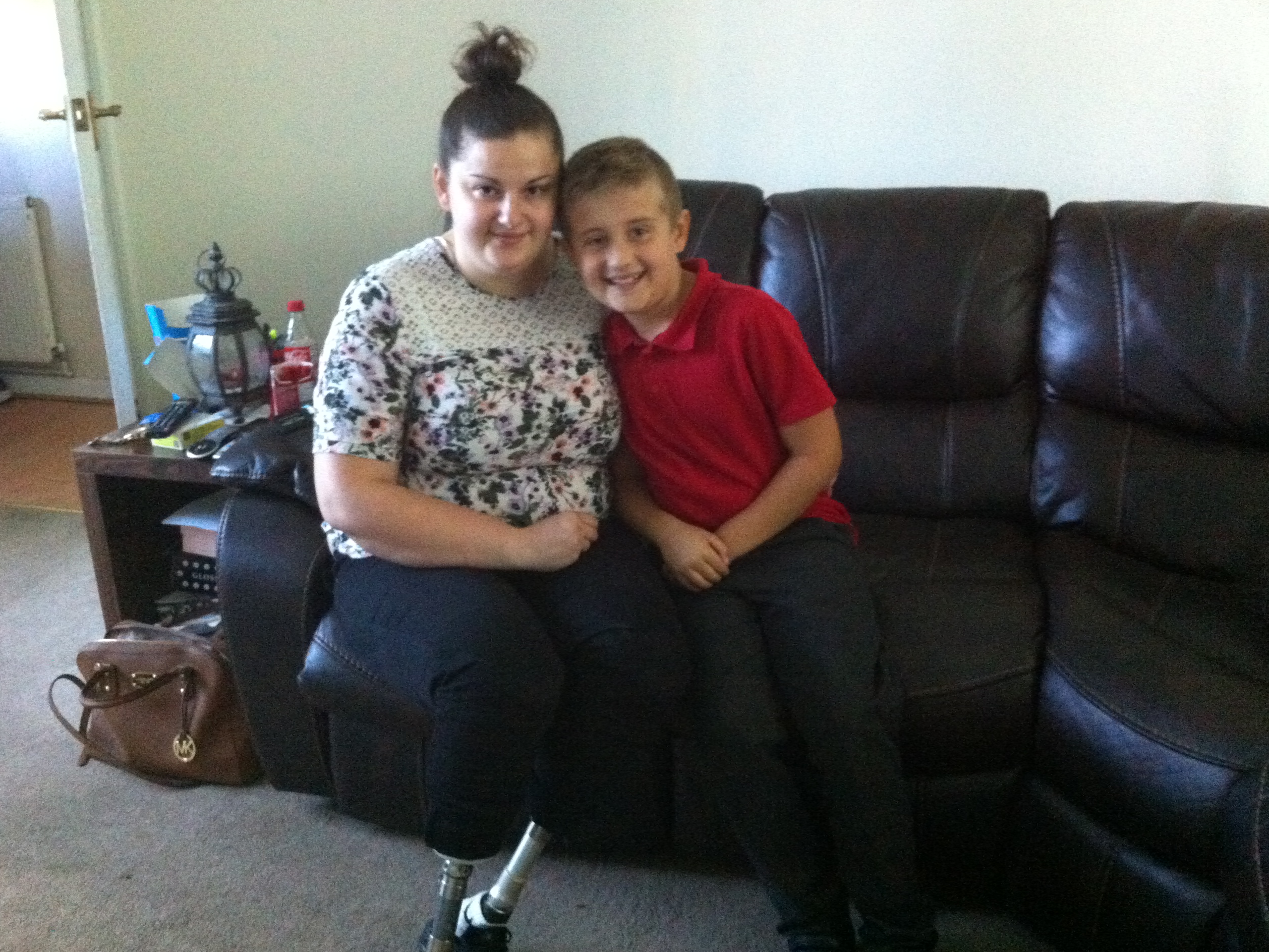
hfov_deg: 51.3
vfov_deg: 39.7
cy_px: 477
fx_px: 1320
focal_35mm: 36
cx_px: 618
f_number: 2.8
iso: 1000
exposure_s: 1/15
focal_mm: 3.85
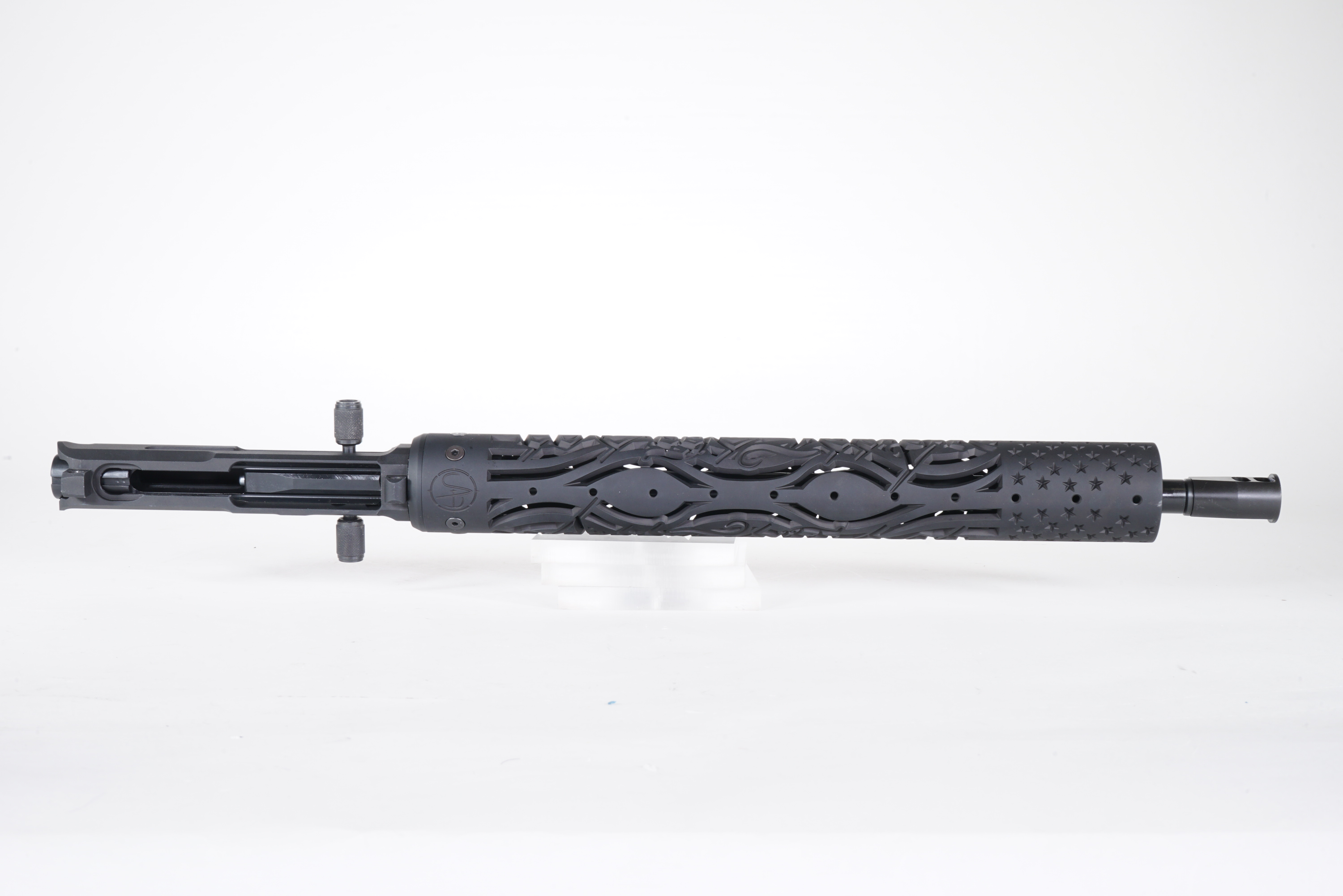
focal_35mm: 56
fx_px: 2089
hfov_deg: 35.6
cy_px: 448
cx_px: 672
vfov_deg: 24.2
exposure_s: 1/2.5
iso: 200
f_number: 22
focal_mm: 56
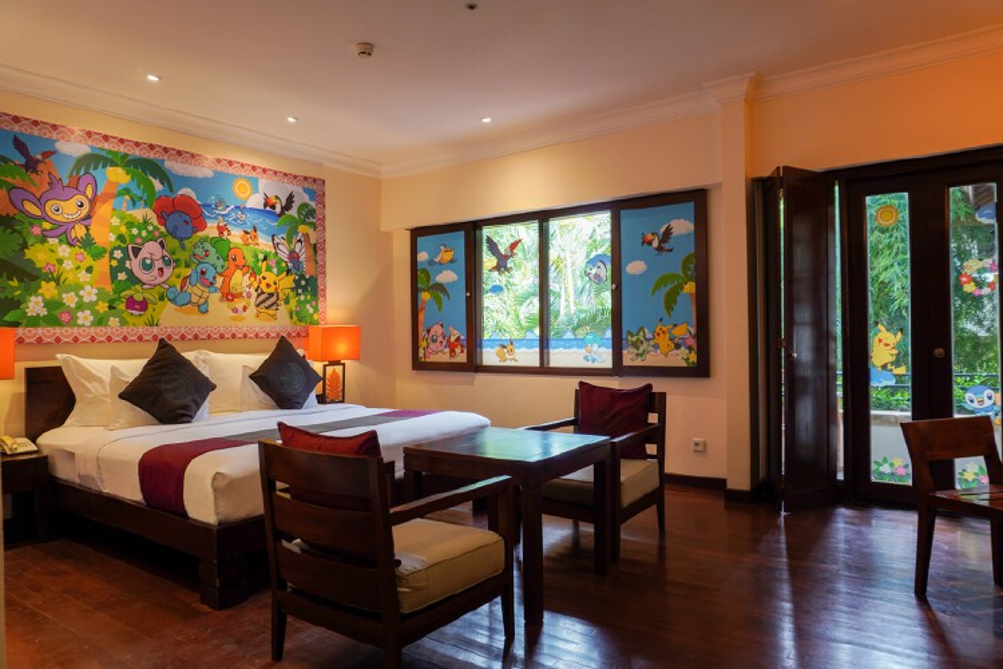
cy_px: 334
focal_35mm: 24
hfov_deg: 73.7
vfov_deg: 53.1
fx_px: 669
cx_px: 502
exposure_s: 1/6
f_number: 7.1
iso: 100
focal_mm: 16
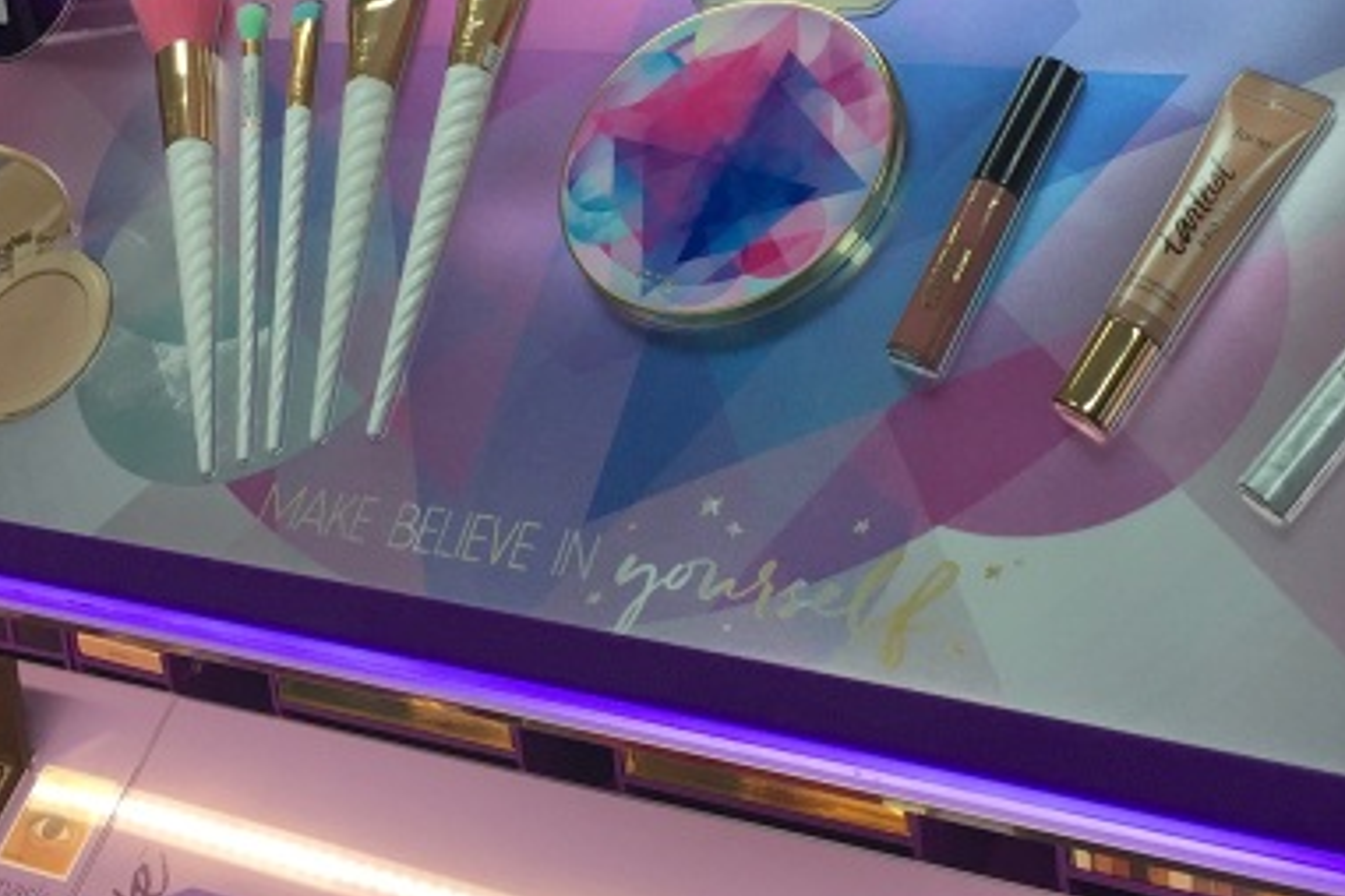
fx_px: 1980
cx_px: 819
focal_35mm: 53
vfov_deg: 24.8
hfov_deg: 37.3
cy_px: 92
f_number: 2.2
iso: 50
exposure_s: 1/120
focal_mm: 4.15
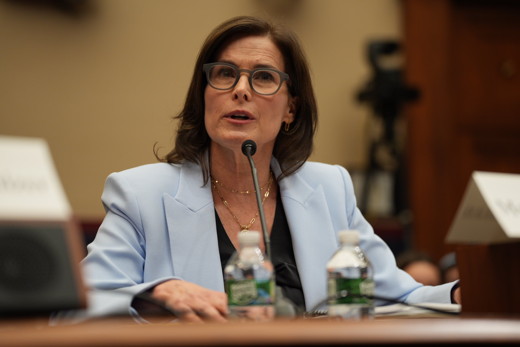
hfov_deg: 19.8
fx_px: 1486
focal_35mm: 103
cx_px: 260
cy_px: 174
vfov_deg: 13.3
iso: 400
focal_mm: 102.8
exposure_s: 1/250
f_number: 2.8
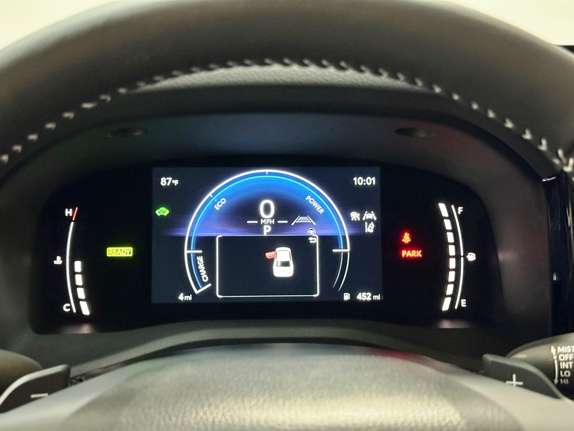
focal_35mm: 48
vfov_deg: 30.3
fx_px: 796
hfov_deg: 39.7
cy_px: 216
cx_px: 287
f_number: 1.78
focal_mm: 6.86
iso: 640
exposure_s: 1/24
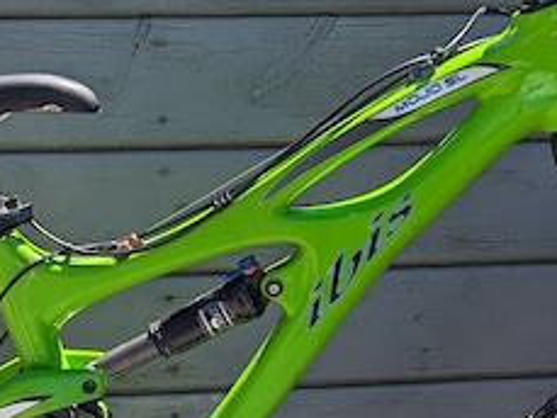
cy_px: 513
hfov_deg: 23.2
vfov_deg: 16.8
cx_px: 209
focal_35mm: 84
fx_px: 1352
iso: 42
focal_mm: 6.81
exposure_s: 1/1364
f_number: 1.85
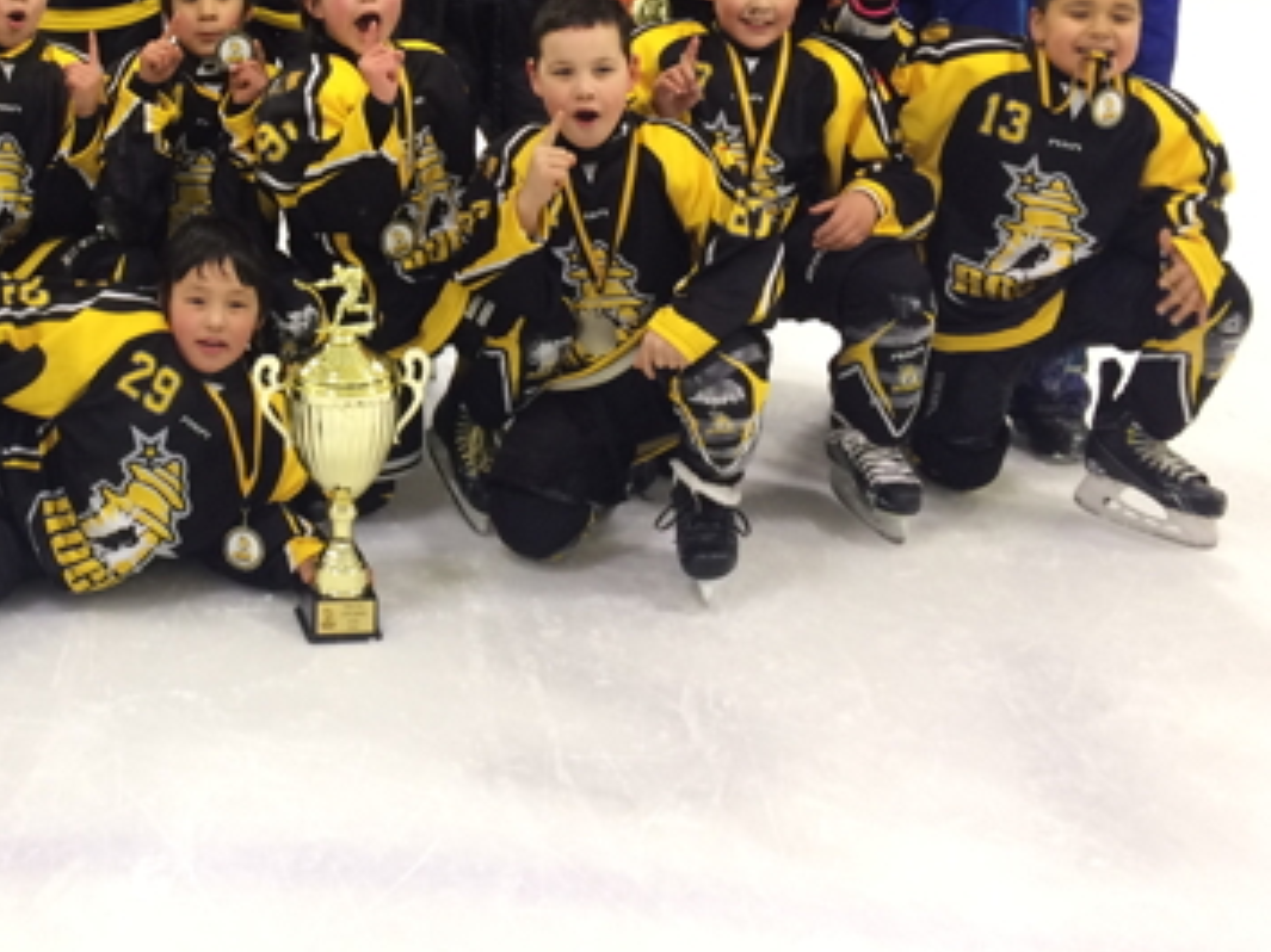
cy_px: 100
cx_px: 183
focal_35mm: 53
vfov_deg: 26.6
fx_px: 1945
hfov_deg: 34.6
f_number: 2.2
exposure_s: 1/30
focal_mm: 4.15
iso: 64
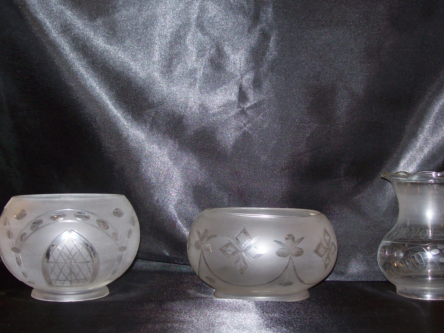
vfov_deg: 27.5
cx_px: 229
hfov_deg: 36.2
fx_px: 680
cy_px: 167
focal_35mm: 53
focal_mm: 7.6
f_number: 3
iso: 80
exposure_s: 1/73.6
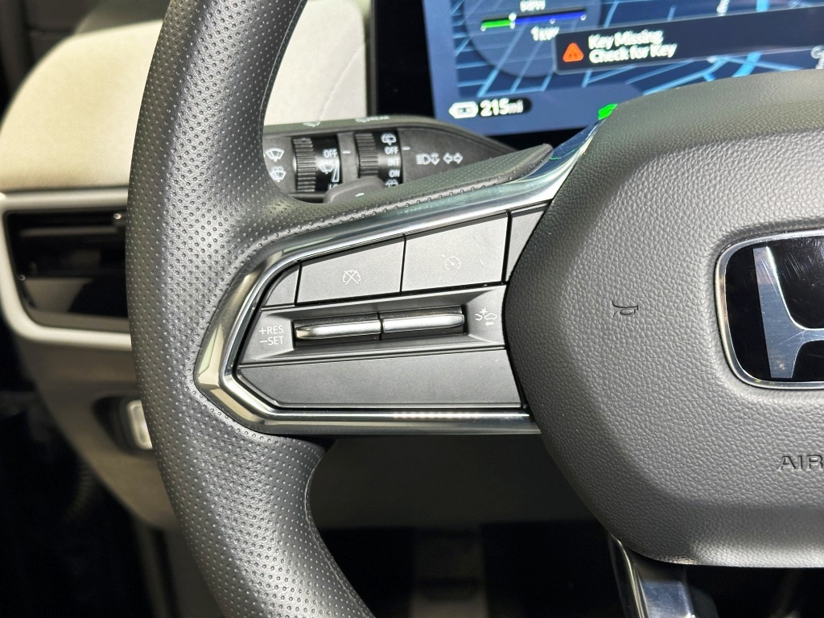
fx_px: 1143
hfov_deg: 39.7
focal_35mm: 48
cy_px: 309
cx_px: 412
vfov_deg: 30.3
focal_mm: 6.86
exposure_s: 1/40
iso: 400
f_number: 1.78
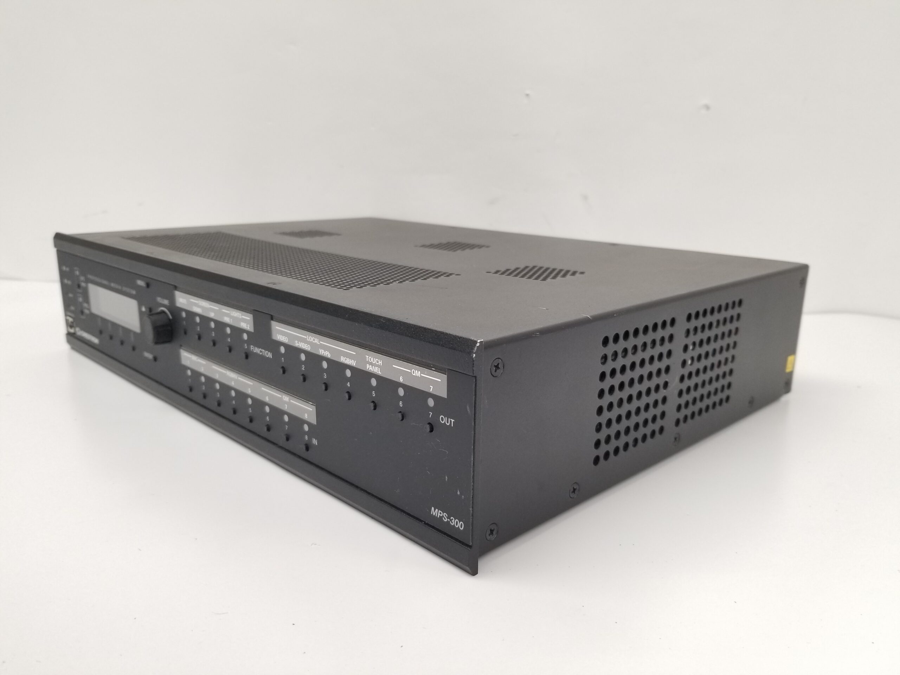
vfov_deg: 53.1
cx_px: 450
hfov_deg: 67.3
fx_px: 676
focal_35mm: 26
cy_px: 338
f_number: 1.7
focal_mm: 4.25
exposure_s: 1/120
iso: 100
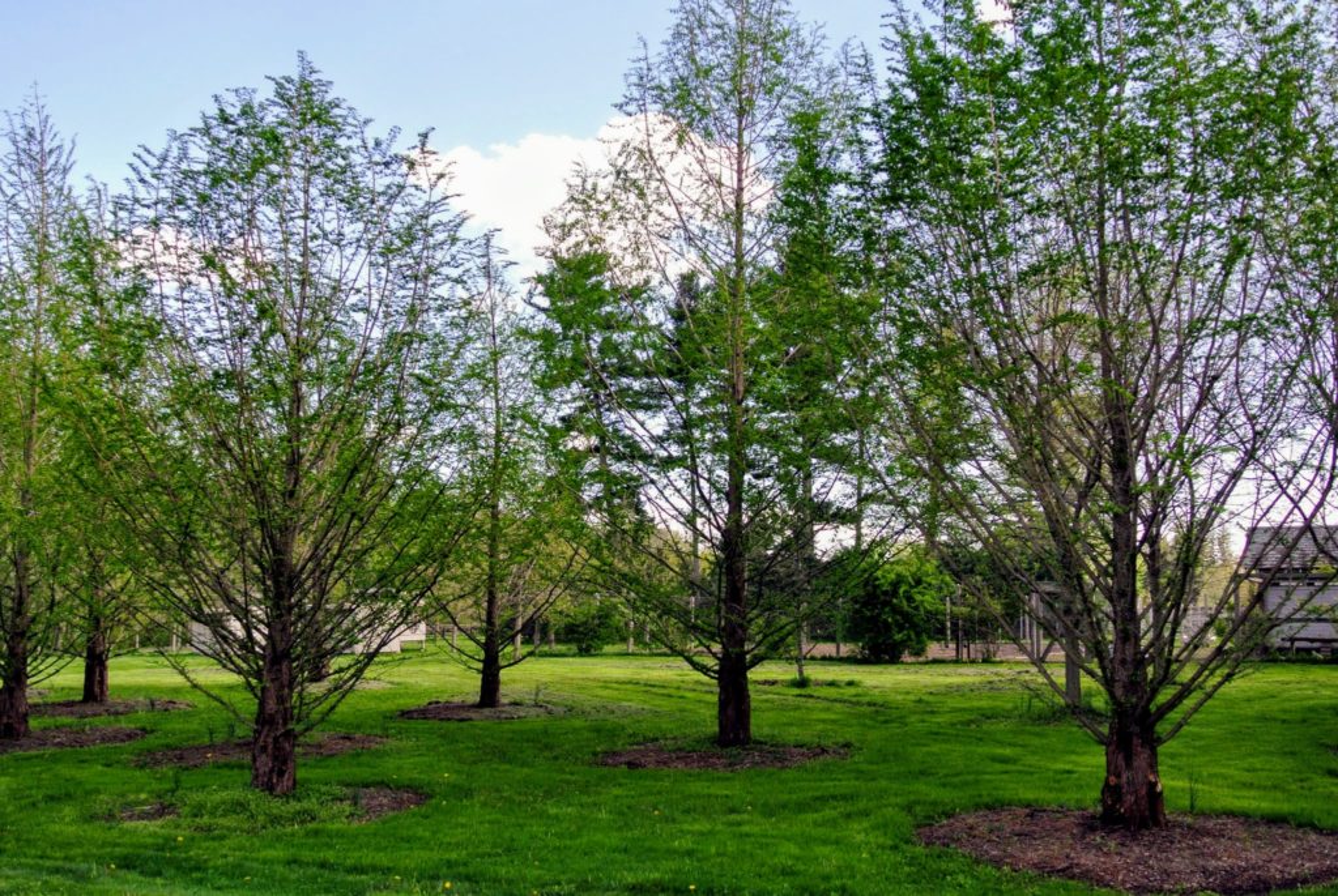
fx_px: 1117
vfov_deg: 43.7
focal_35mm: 30
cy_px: 448
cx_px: 669
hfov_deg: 61.9
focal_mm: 11.4
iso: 100
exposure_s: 1/250
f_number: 4
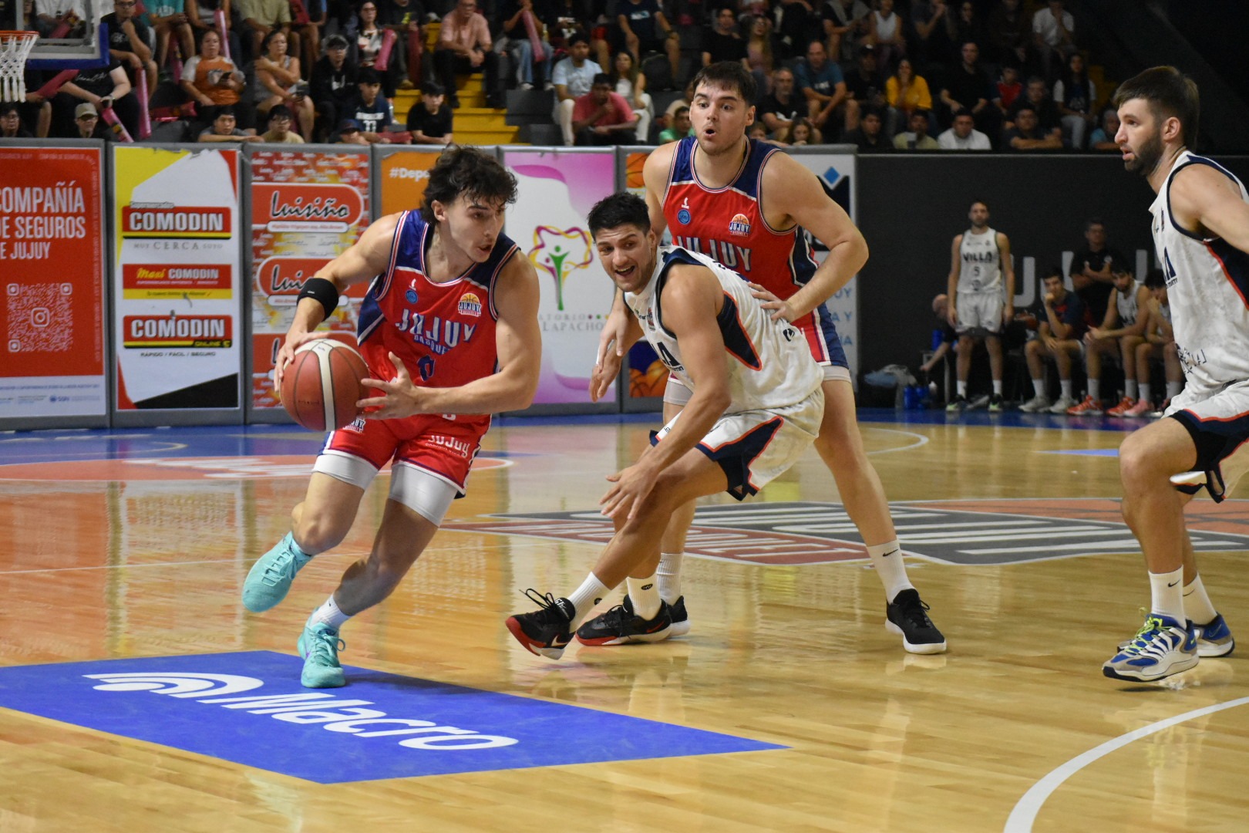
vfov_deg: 12.7
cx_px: 624
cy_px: 416
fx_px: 3747
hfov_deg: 18.9
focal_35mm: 108
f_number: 5
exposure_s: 1/1250
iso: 6400
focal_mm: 72
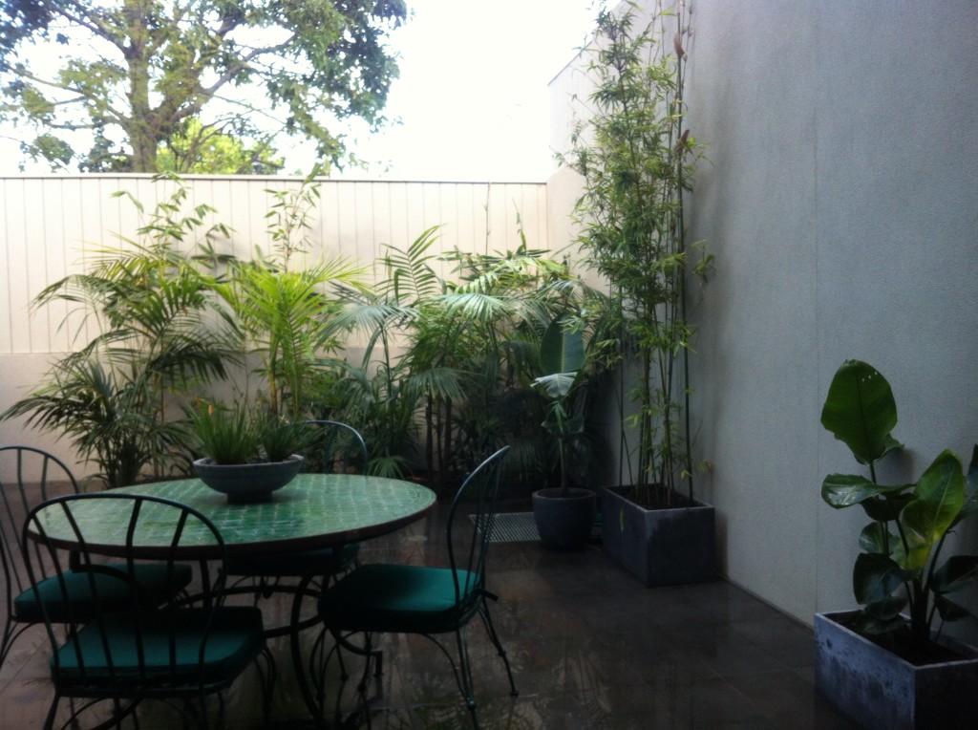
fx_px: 987
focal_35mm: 35
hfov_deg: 52.7
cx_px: 489
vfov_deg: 40.6
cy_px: 365
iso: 125
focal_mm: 3.85
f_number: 2.8
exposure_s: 1/120
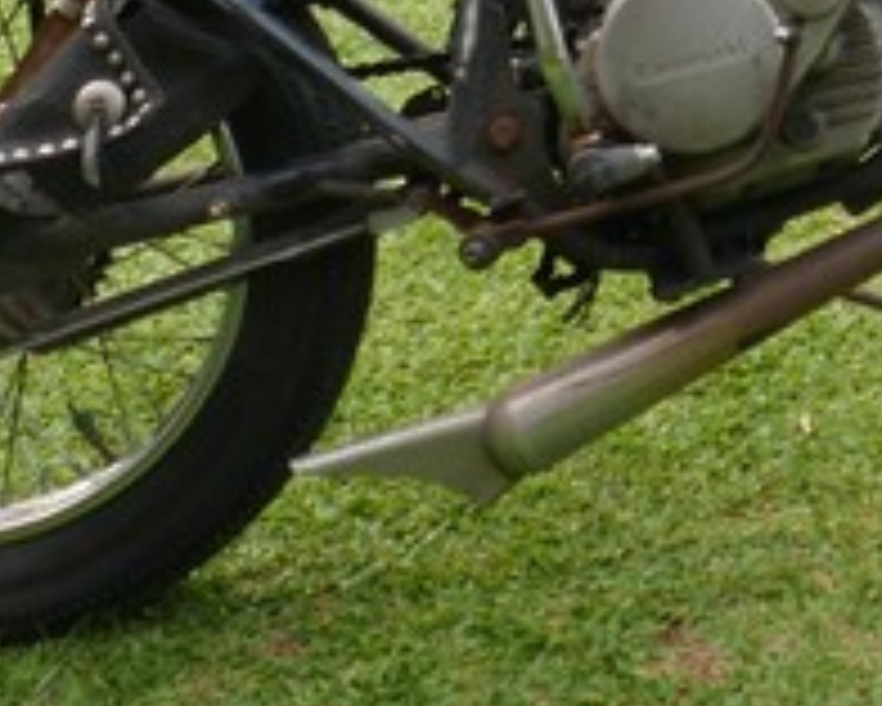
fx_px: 3082
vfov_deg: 11.9
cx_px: 1539
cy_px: -632
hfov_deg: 14.5
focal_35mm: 118
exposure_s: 1/80
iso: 200
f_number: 1.7
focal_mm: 10.9
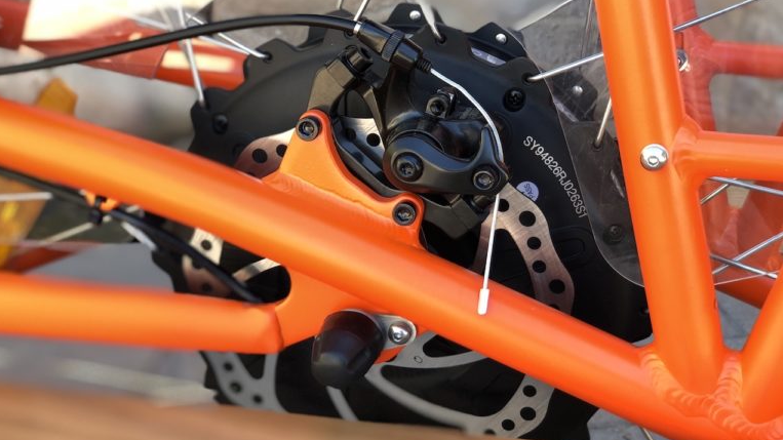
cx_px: 390
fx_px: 1183
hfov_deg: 36.6
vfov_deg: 21.1
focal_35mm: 57
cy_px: 258
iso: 25
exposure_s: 1/60
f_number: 2.4
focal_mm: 6
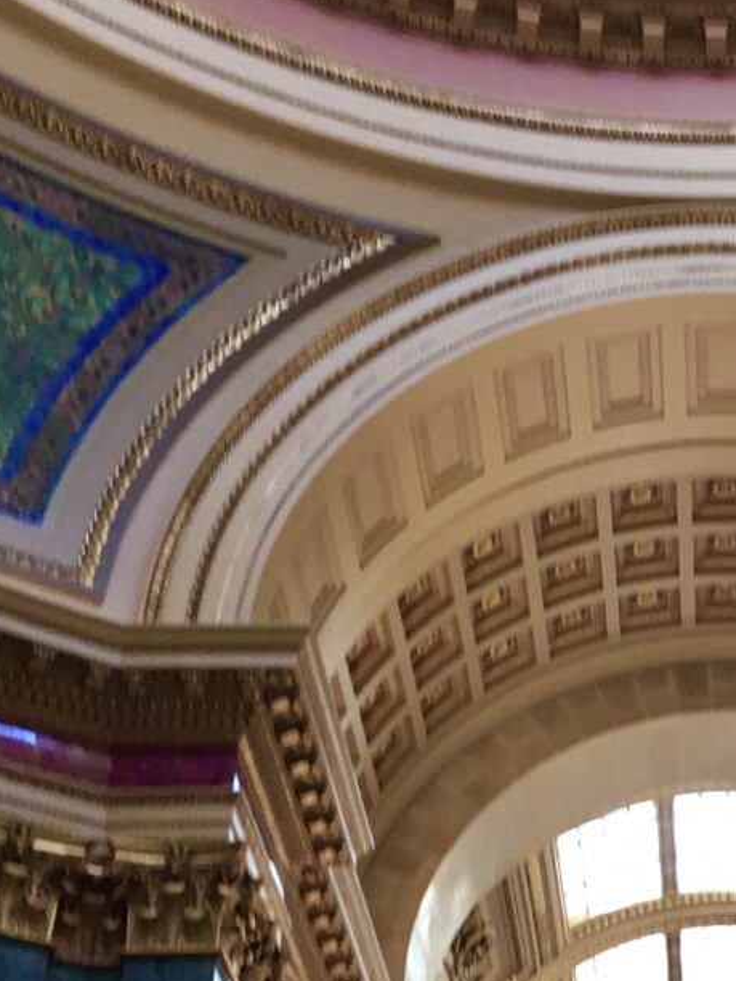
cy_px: 1061
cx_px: 789
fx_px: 2183
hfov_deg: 18.5
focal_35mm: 77
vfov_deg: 23.8
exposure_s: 1/30
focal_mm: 4.15
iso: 80
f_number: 2.2
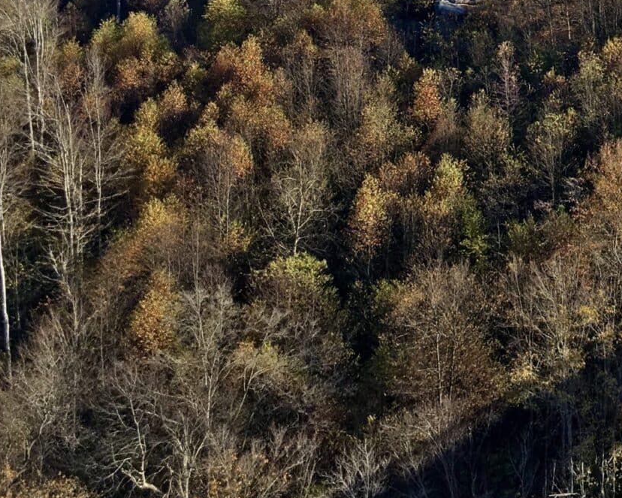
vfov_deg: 20.9
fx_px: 1289
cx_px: 701
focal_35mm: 70
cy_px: -29
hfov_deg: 25.0
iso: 25
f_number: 2.2
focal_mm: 4.15
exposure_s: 1/1115
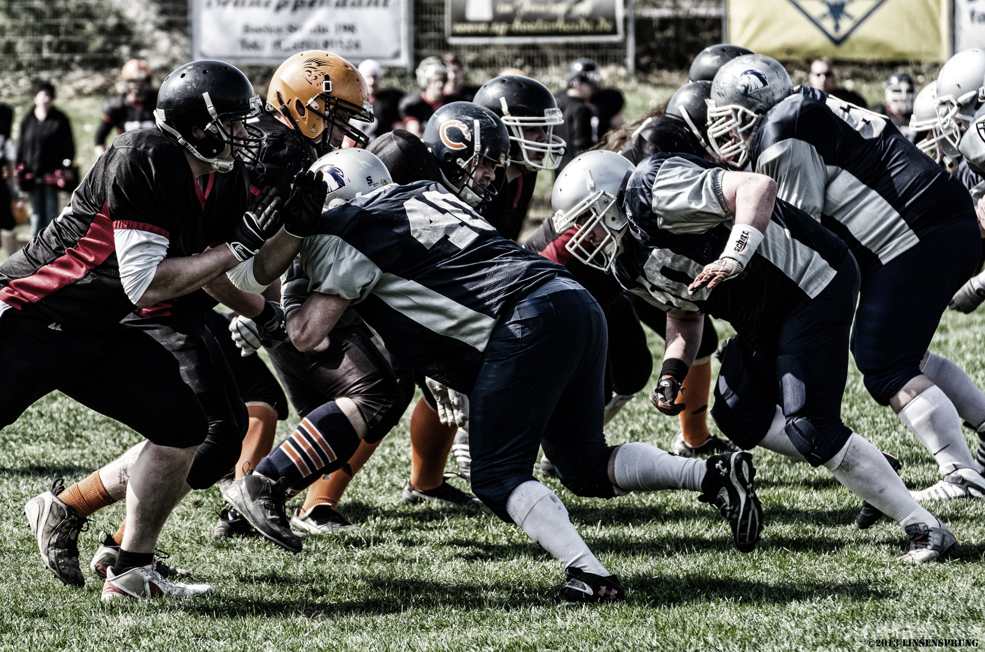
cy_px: 326
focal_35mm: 240
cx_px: 492
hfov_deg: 8.6
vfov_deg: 5.7
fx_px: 6553
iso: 400
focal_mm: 160
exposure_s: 1/1600
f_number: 6.3
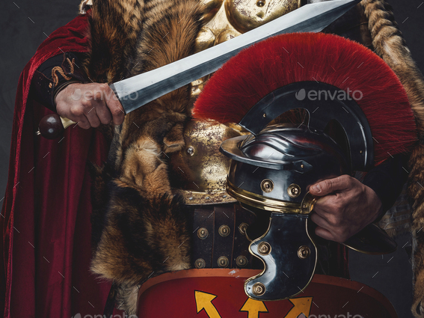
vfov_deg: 19.5
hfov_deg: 26.0
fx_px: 918
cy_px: 89
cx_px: 215
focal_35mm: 75
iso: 160
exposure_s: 1/100
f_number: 7.1
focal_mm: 50
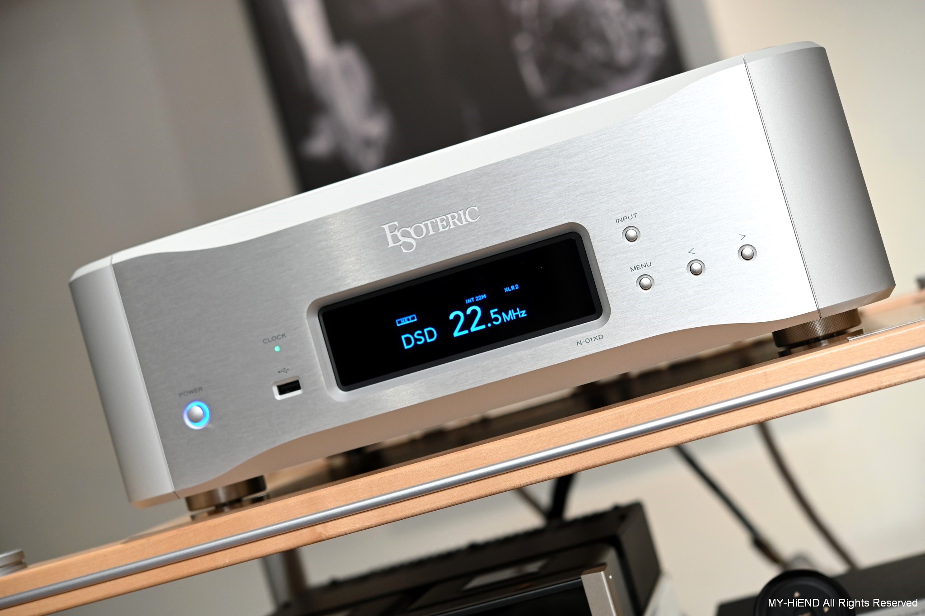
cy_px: 308
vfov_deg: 22.6
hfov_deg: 33.4
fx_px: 1541
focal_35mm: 60
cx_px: 462
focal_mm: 60
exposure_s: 1/60
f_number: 4
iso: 1600
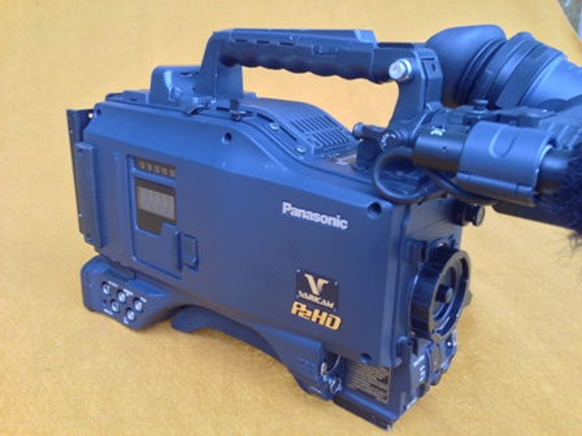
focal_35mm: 33
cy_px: 218
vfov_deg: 42.9
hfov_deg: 55.4
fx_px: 555
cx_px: 291
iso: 64
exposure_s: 1/30
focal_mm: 4.13
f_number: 2.4
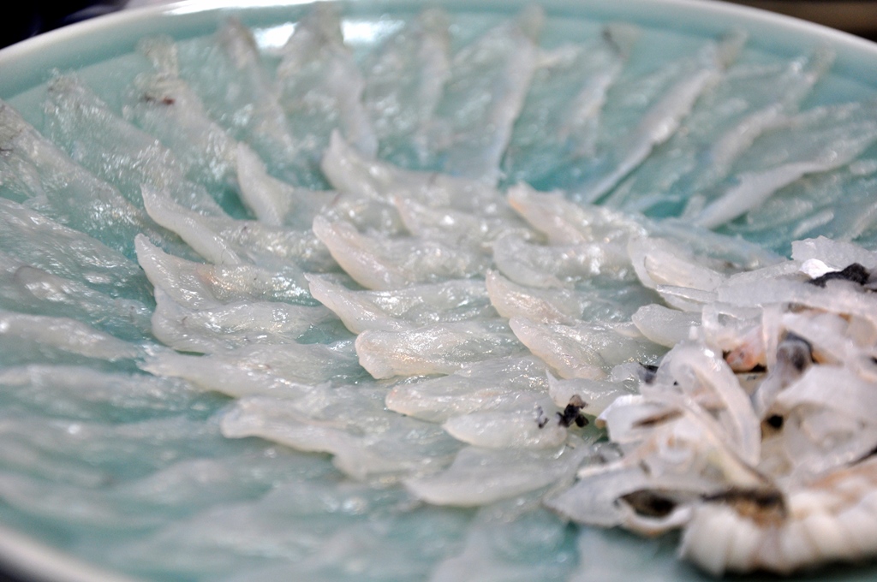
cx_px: 438
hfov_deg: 20.6
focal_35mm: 99
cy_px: 291
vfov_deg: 13.8
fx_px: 2409
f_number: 5.3
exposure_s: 1/80
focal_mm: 66
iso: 500
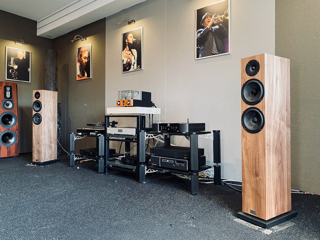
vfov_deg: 53.1
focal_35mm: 26
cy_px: 120
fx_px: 240
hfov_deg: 67.3
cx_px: 160
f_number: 1.8
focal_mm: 4.25
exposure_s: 1/60
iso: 250
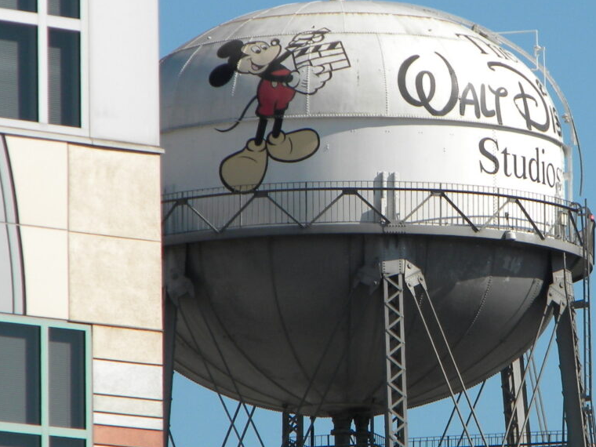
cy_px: 292
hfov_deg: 4.3
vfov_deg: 3.3
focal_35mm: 457
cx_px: 449
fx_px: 7868
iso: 80
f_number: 5.4
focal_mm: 41
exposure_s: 1/587
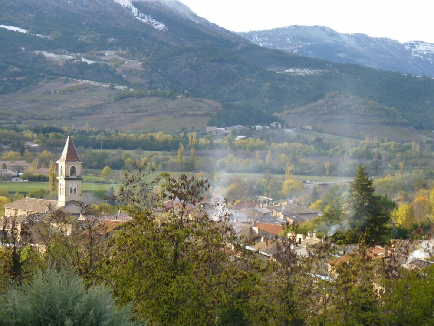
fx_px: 1530
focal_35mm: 122
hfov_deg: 16.1
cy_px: 163
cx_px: 217
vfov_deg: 12.1
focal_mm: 21.6
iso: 80
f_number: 3.6
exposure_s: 1/125
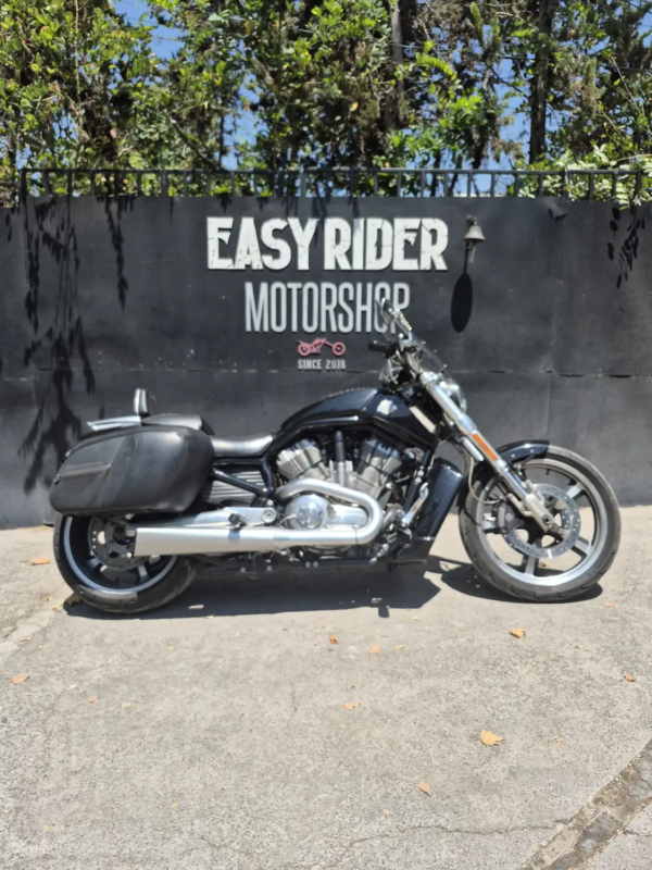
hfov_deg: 58.9
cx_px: 326
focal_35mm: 23
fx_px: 578
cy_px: 435
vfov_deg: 73.9
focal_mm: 5.4
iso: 25
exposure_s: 1/1248
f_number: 1.8
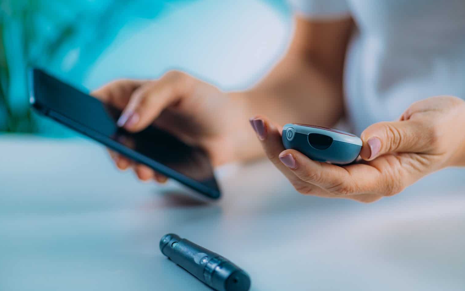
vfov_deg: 12.1
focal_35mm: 108
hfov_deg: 19.3
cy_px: 147
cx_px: 232
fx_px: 1369
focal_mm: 105
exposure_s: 1/200
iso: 64
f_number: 4.5
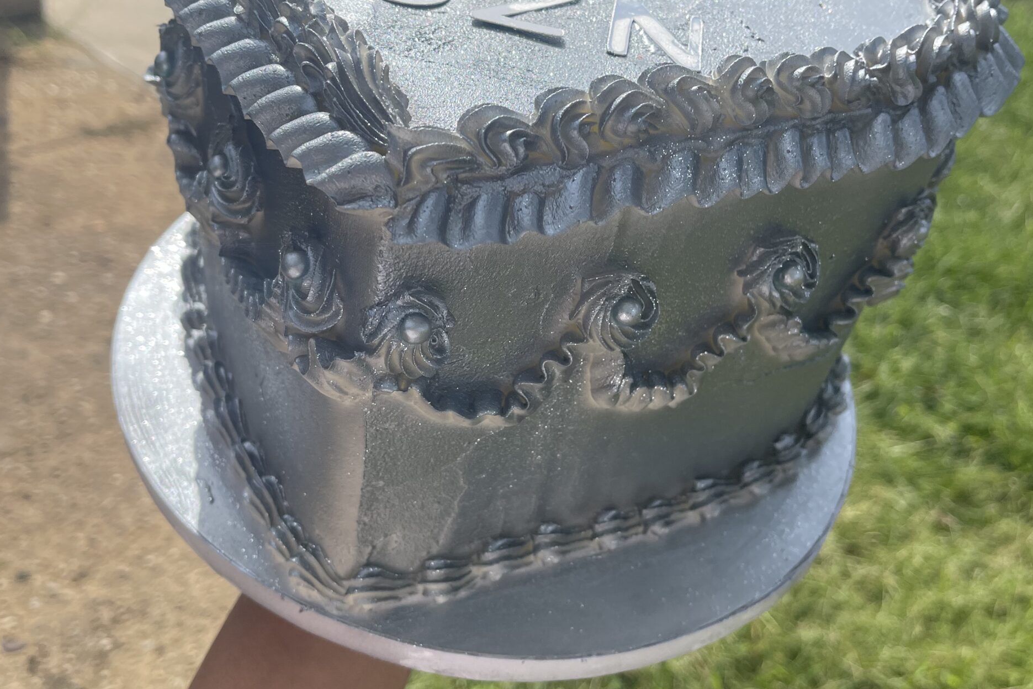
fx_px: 1062
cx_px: 508
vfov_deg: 35.9
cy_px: 318
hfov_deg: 51.9
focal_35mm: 37
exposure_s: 1/5917
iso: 50
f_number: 1.6
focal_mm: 5.1
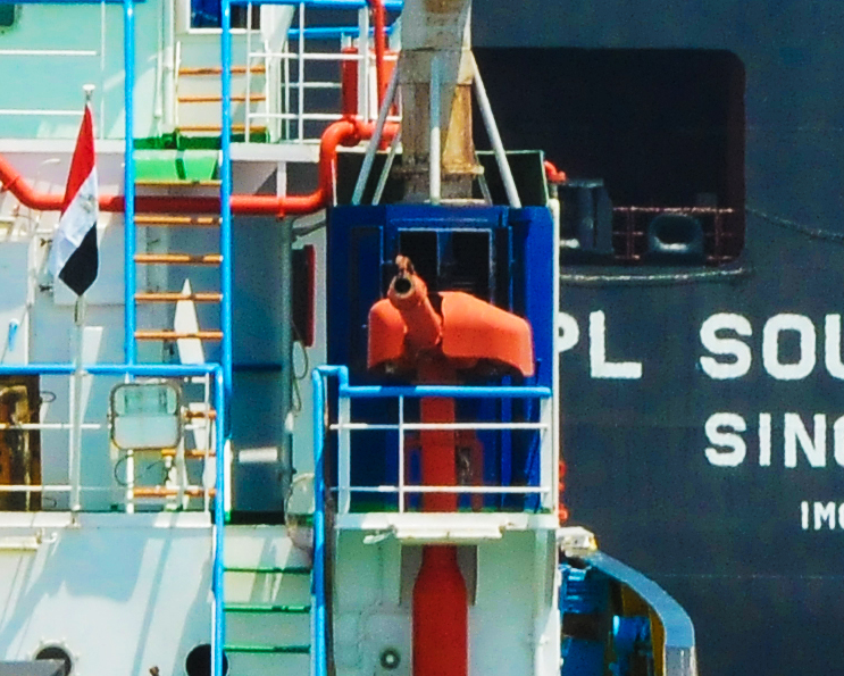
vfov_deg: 2.1
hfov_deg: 2.6
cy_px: -308
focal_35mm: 730
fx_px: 18242
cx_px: -20
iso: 800
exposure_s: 1/400
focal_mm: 90
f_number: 22
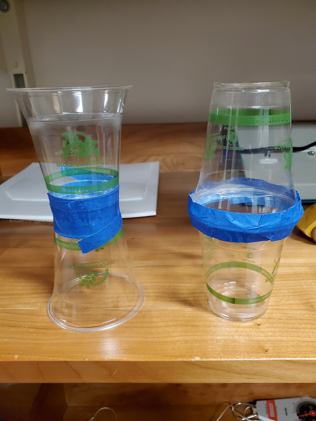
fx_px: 316
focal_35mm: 26
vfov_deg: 67.3
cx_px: 158
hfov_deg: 53.1
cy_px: 210
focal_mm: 4.3
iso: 320
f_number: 1.5
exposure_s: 1/40
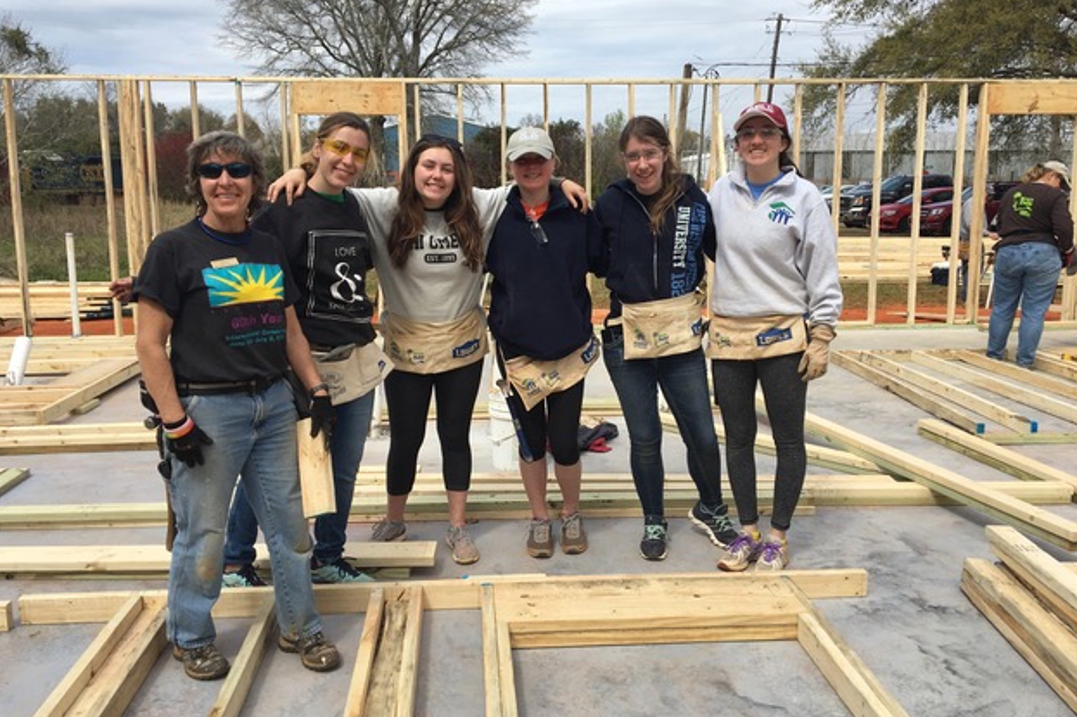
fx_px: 927
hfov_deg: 60.3
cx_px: 534
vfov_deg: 42.3
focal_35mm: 31
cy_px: 333
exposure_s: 1/1570
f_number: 2.2
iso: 25
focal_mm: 4.15
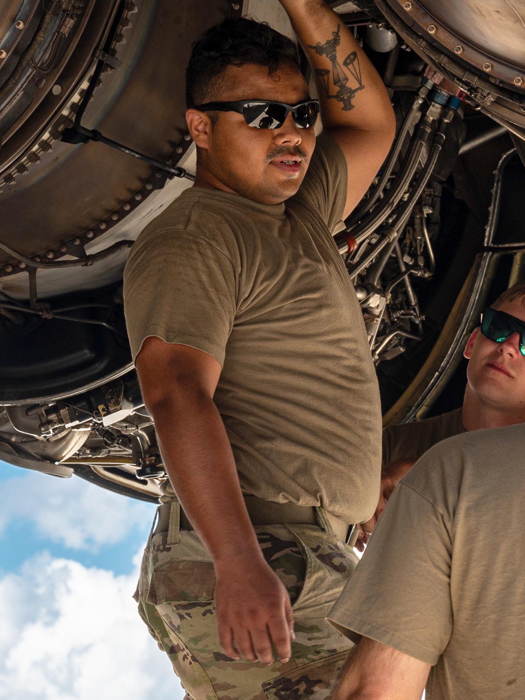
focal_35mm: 153
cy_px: 225
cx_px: 436
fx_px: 3093
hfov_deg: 9.7
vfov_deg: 12.9
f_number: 7.1
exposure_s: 1/160
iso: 100
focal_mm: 51
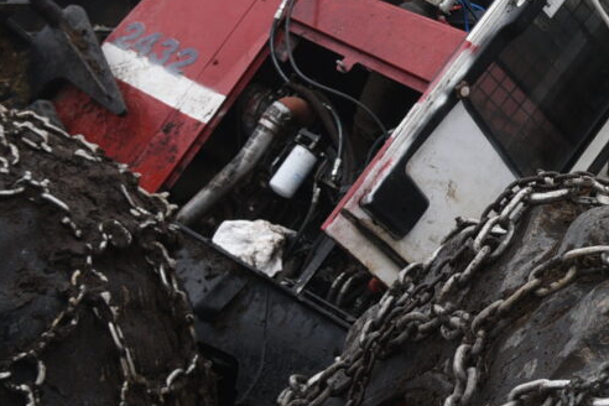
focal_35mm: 125
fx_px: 2114
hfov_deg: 15.7
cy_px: 55
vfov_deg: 10.9
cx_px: 769
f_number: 4
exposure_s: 1/640
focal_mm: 30
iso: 400
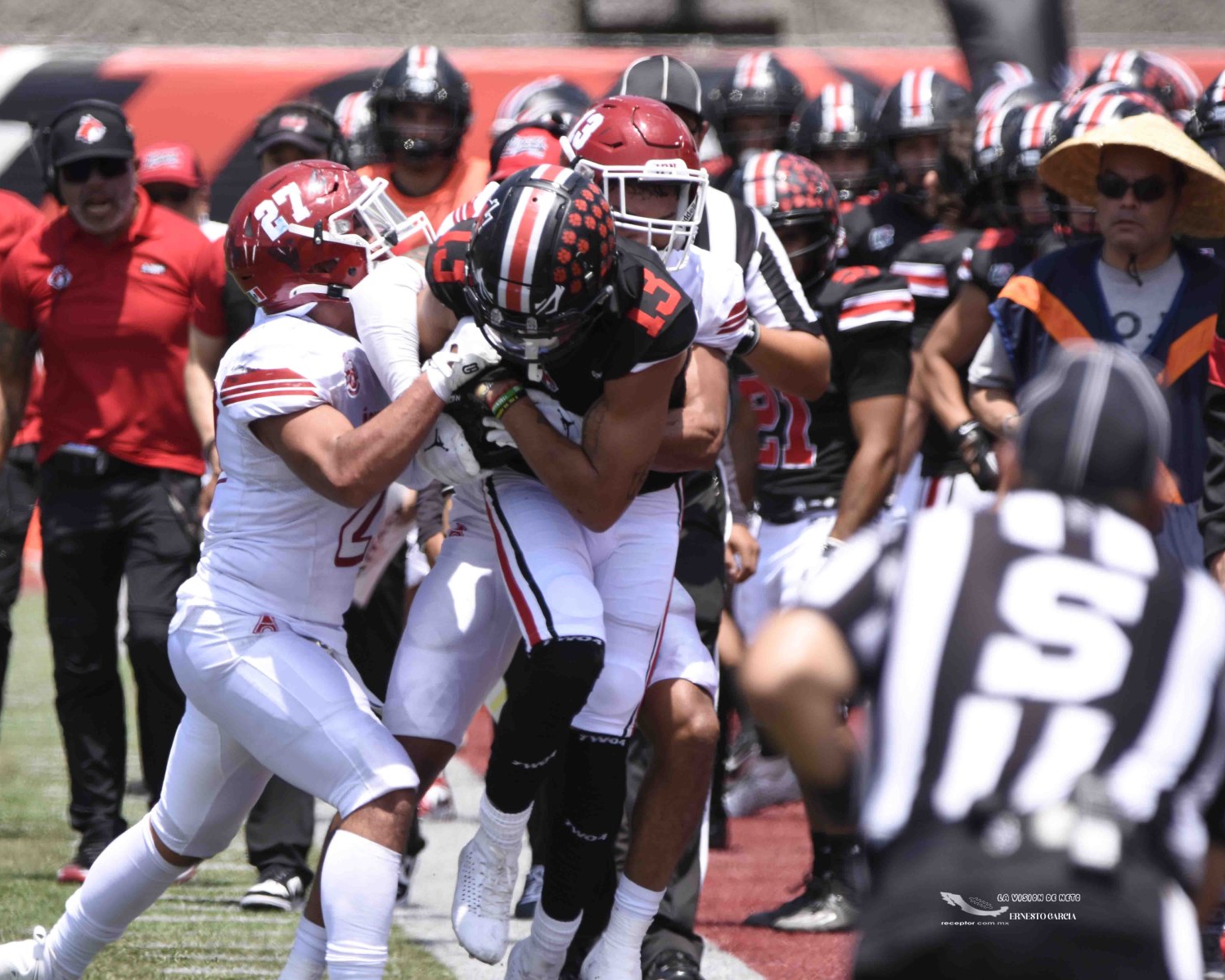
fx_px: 27005
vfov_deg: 2.1
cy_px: 490
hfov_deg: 2.6
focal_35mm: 745
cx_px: 589
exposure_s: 1/1600
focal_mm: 440
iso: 500
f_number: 6.3
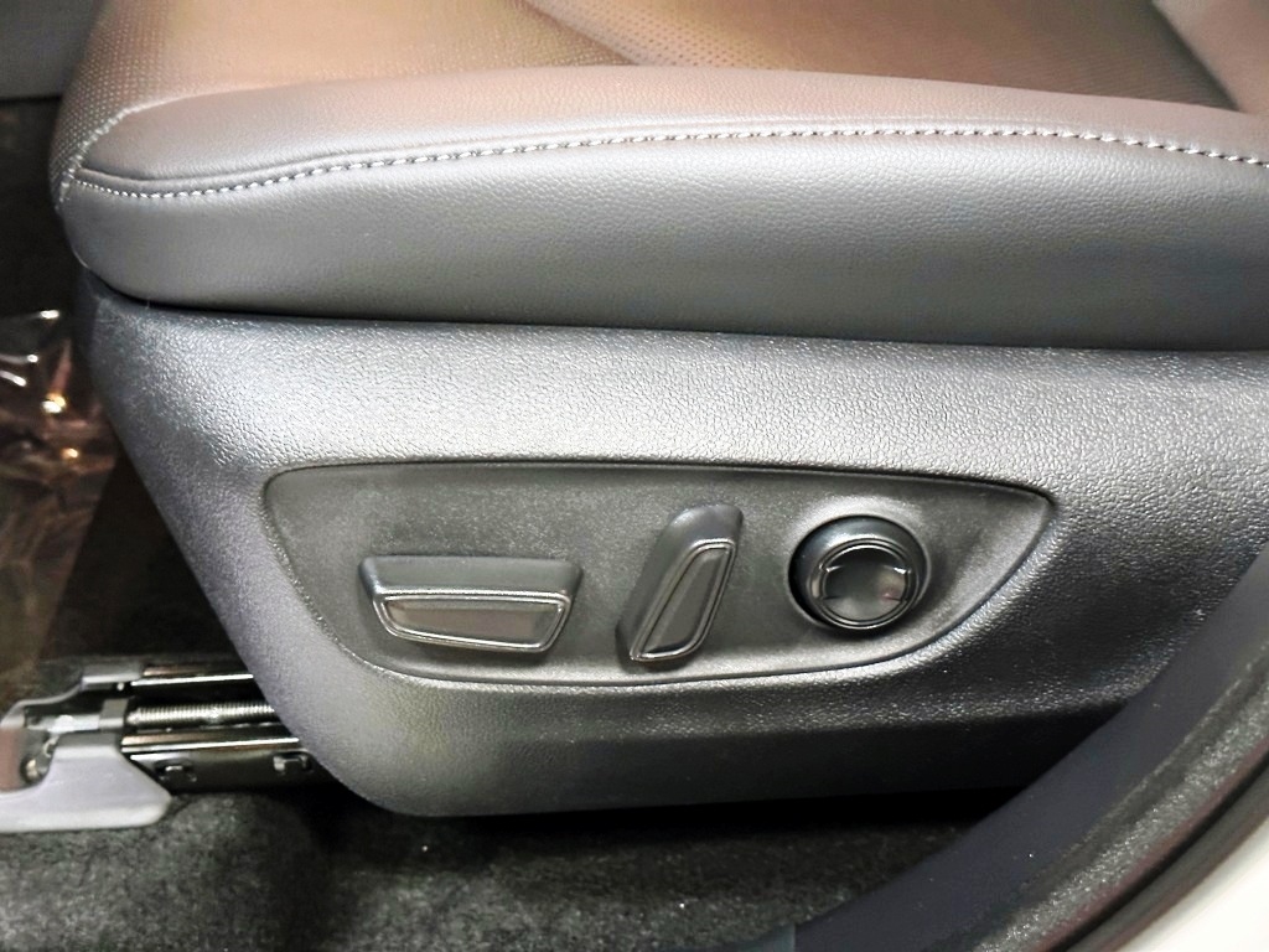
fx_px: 1760
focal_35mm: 48
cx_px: 634
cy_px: 476
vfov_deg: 30.3
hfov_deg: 39.7
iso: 640
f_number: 1.78
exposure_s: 1/24
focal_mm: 6.86
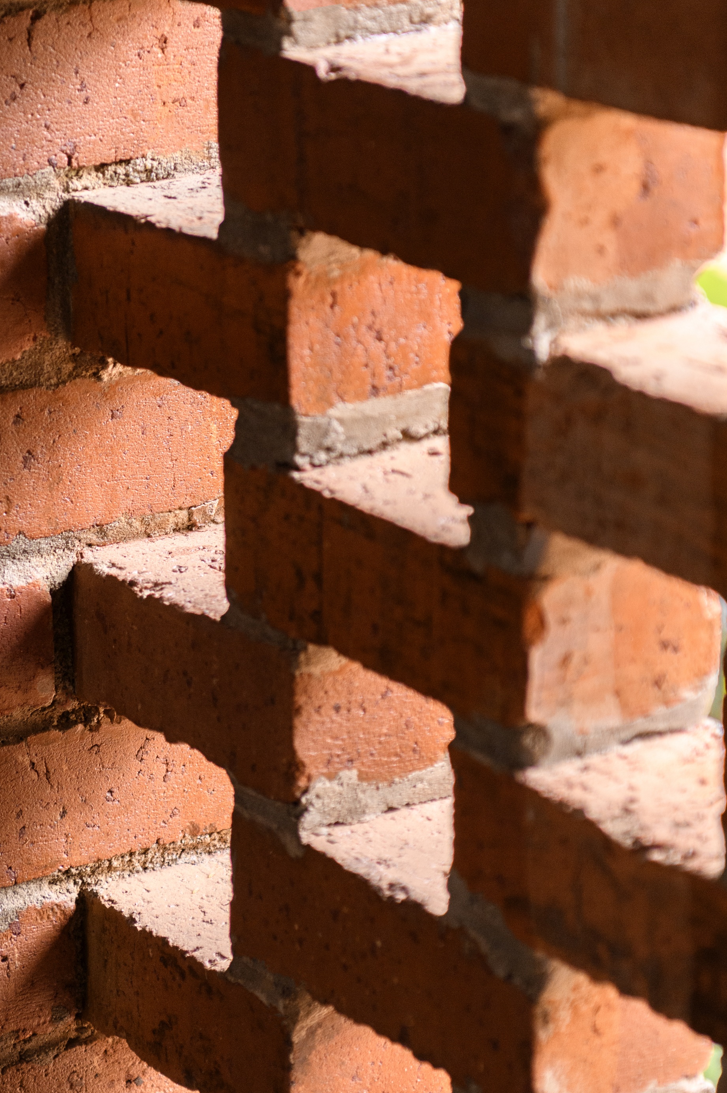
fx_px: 3729
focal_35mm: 123
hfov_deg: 11.1
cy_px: 587
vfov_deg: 16.7
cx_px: 325
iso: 500
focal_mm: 70
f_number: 3.2
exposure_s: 1/20
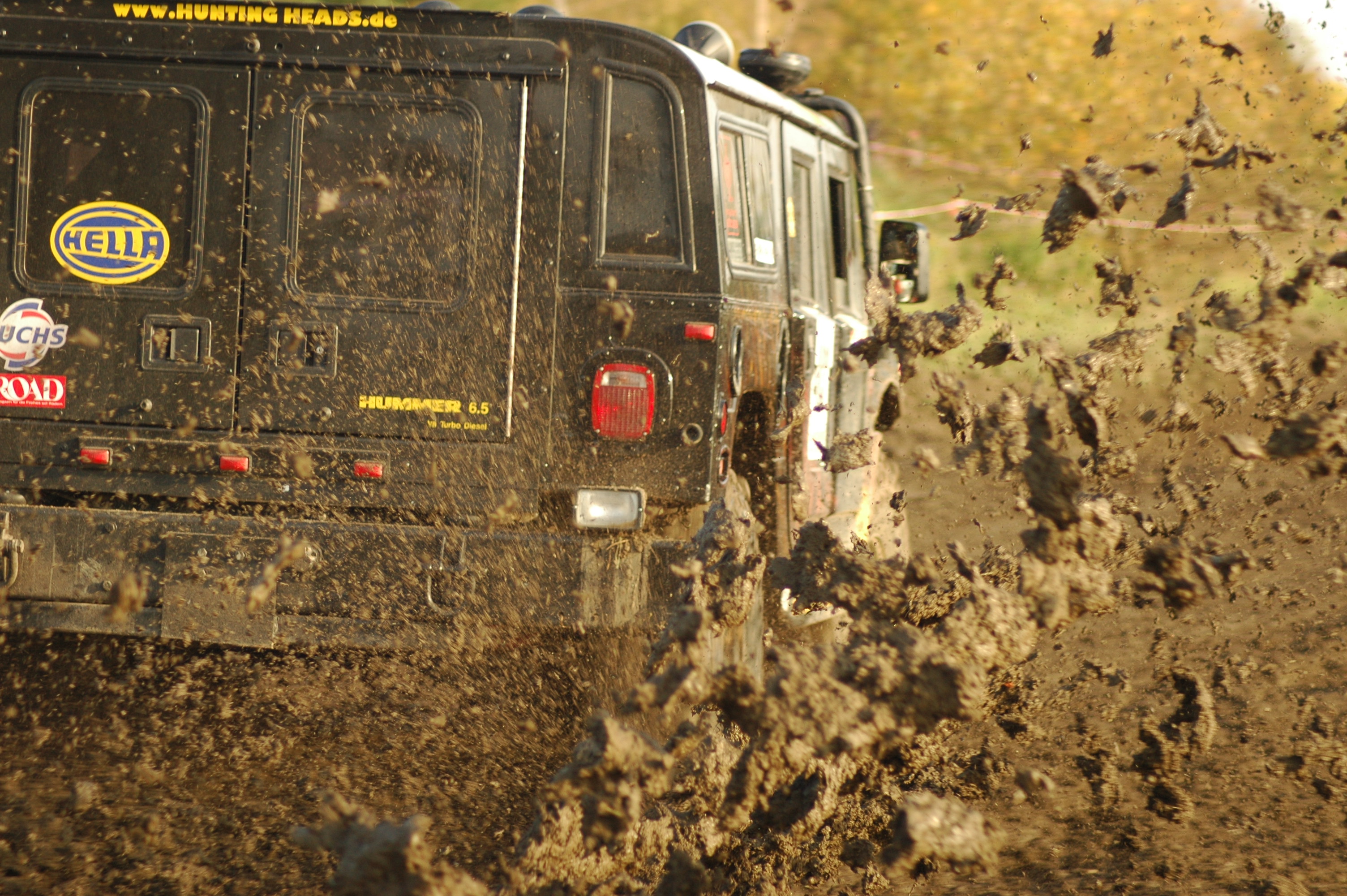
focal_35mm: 150
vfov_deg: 9.1
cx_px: 674
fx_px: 5607
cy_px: 448
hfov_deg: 13.7
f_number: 4.5
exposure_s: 1/320
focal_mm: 100
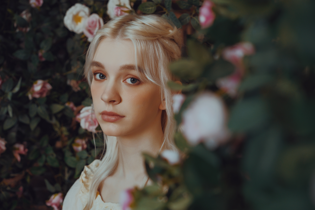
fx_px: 437
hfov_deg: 39.6
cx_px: 158
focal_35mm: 50
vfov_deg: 27.0
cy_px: 105
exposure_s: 1/125
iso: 500
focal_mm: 33
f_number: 2.8
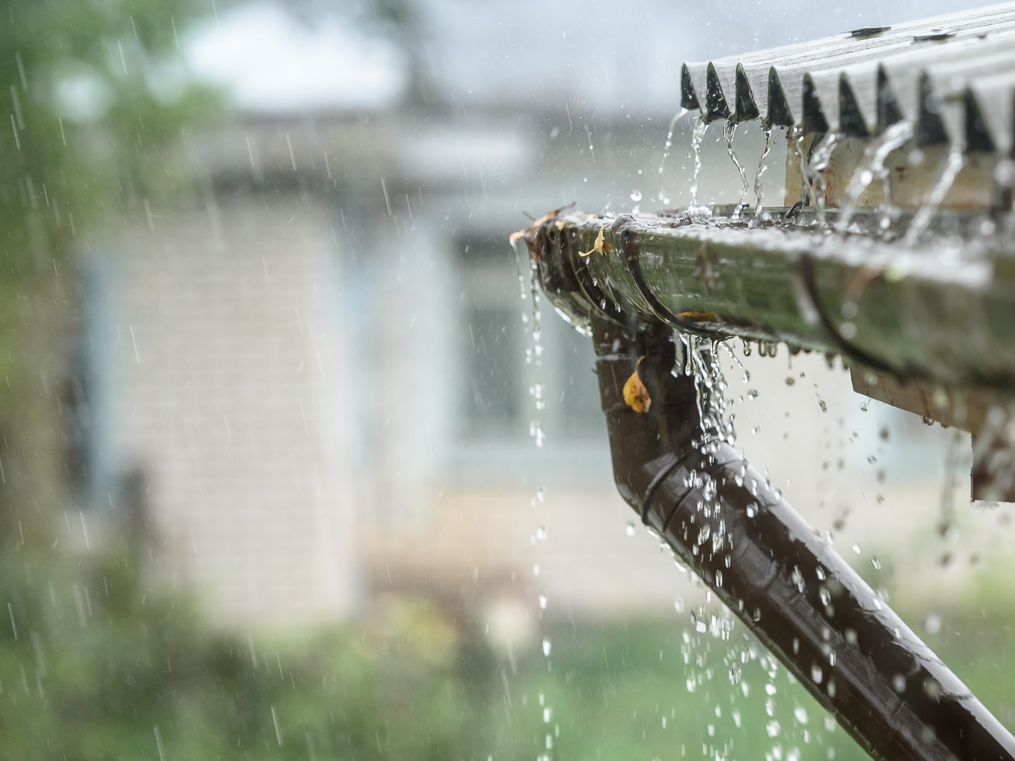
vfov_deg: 6.6
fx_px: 6627
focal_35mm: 226
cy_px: 281
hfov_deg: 8.8
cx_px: 605
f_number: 4.5
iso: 400
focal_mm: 145
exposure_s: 1/320
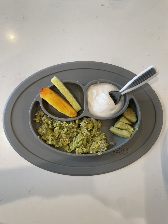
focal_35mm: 26
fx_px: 168
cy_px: 112
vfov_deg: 67.3
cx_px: 84
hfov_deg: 53.1
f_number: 1.6
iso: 125
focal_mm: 4.2
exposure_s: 1/120
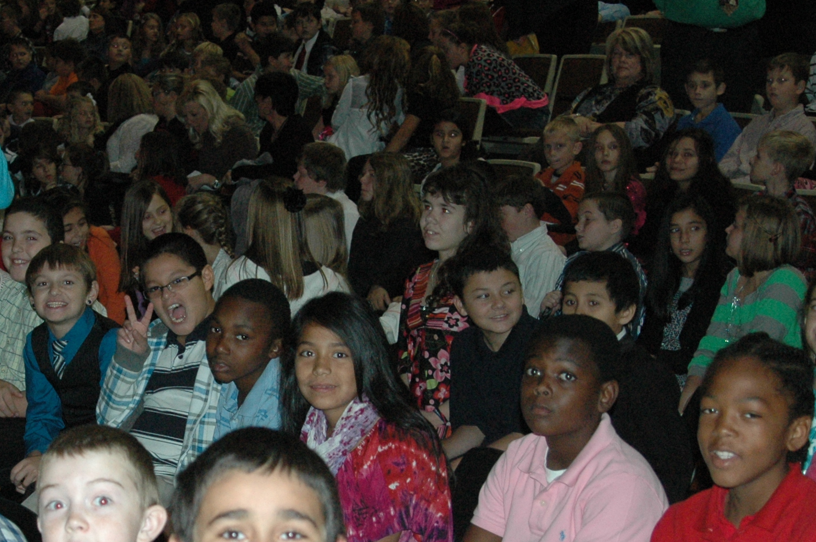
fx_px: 1925
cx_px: 170
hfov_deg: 23.6
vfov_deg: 16.0
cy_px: 400
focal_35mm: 85
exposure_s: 1/60
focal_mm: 28
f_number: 4.5
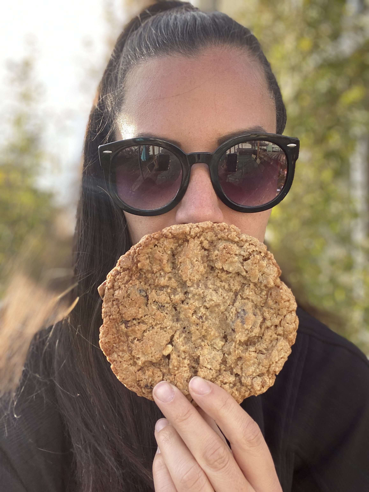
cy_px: 246
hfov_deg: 46.8
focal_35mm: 30
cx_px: 184
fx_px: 426
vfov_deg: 60.0
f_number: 2.2
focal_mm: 2.71
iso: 25
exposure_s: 1/122
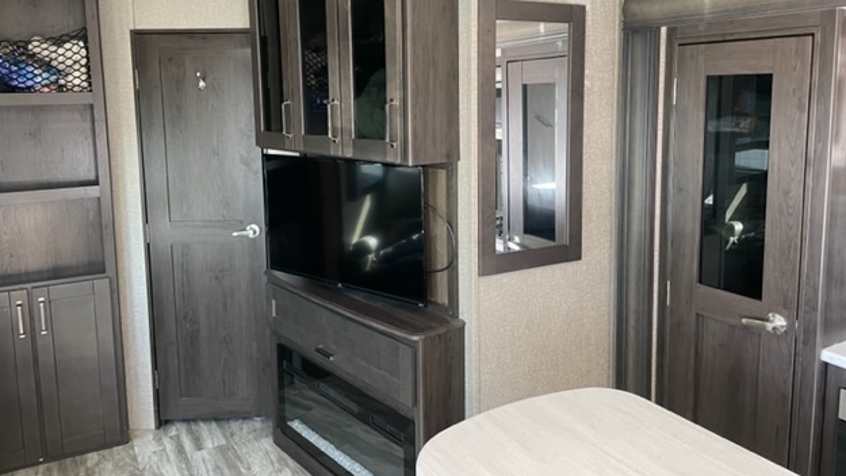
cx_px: 430
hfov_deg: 66.0
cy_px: 174
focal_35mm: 29
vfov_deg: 39.9
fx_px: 651
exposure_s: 1/60
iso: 200
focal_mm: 4.2
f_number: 1.6
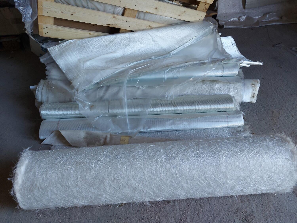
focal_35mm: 24
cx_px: 148
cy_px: 112
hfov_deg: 71.6
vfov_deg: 56.8
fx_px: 206
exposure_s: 1/50
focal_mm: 5.23
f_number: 1.8
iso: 64
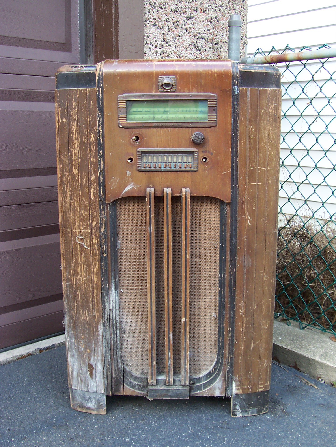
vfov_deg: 50.1
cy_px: 224
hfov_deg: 38.7
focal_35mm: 37
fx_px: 479
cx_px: 168
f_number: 2.8
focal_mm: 5.6
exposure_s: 1/125
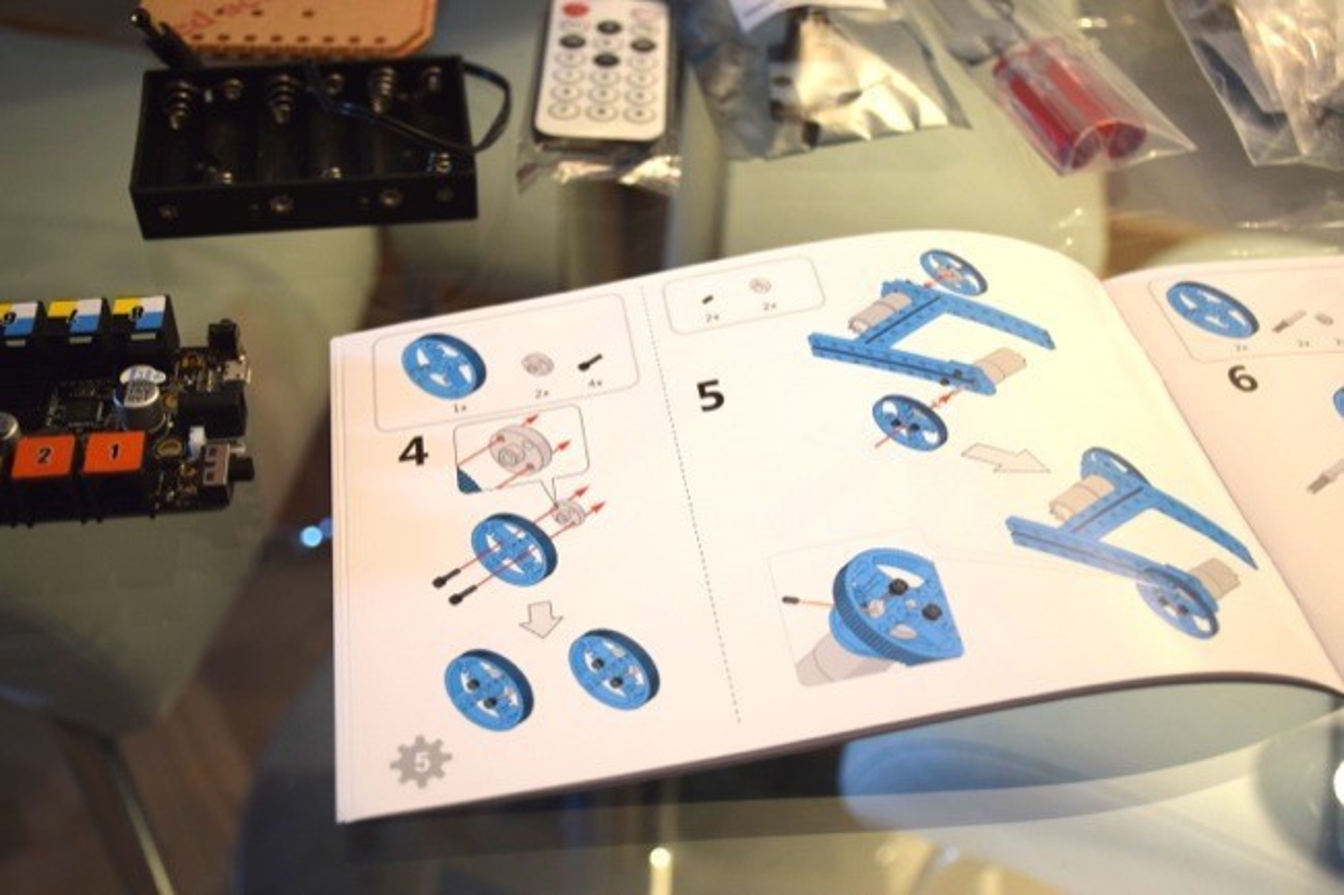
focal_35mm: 40
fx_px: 1512
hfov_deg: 47.9
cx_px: 672
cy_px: 448
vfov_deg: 33.0
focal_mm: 27
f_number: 4
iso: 450
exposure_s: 1/60
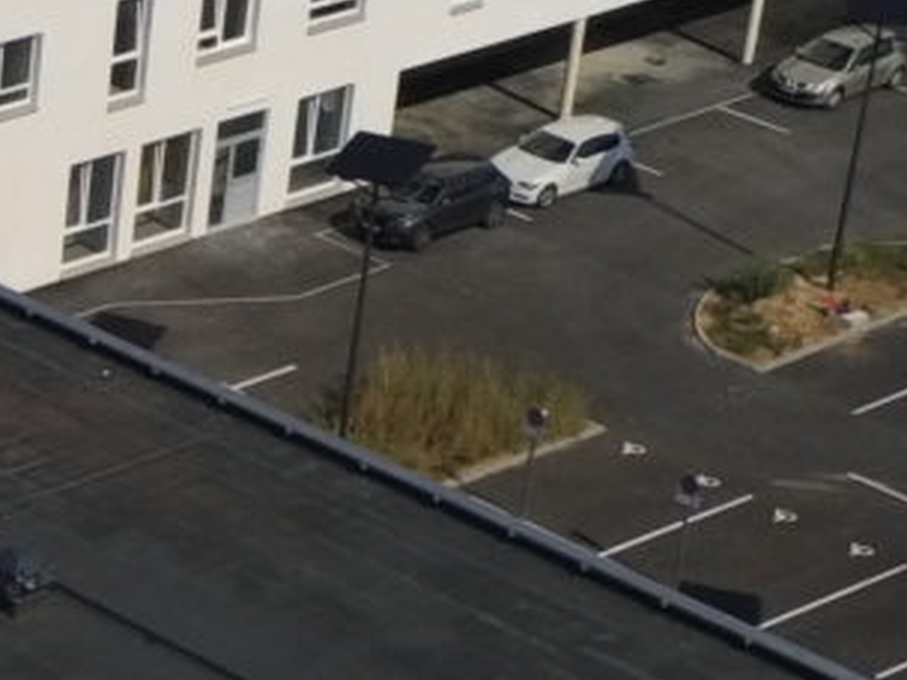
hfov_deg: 12.0
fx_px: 4061
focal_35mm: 155
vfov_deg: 9.5
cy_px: 608
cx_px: -585
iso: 100
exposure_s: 1/4115
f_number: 2.4
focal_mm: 4
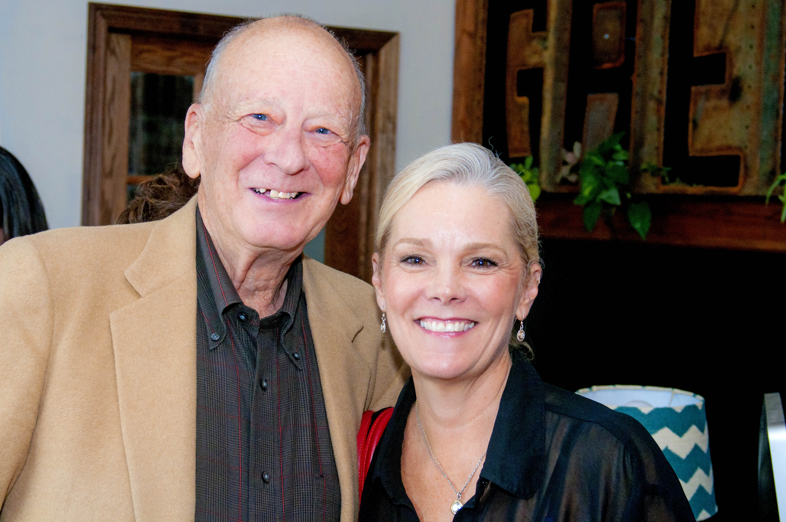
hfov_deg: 26.0
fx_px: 1701
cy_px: 261
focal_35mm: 78
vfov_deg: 17.4
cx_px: 393
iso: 400
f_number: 6.3
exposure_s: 1/80
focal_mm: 52
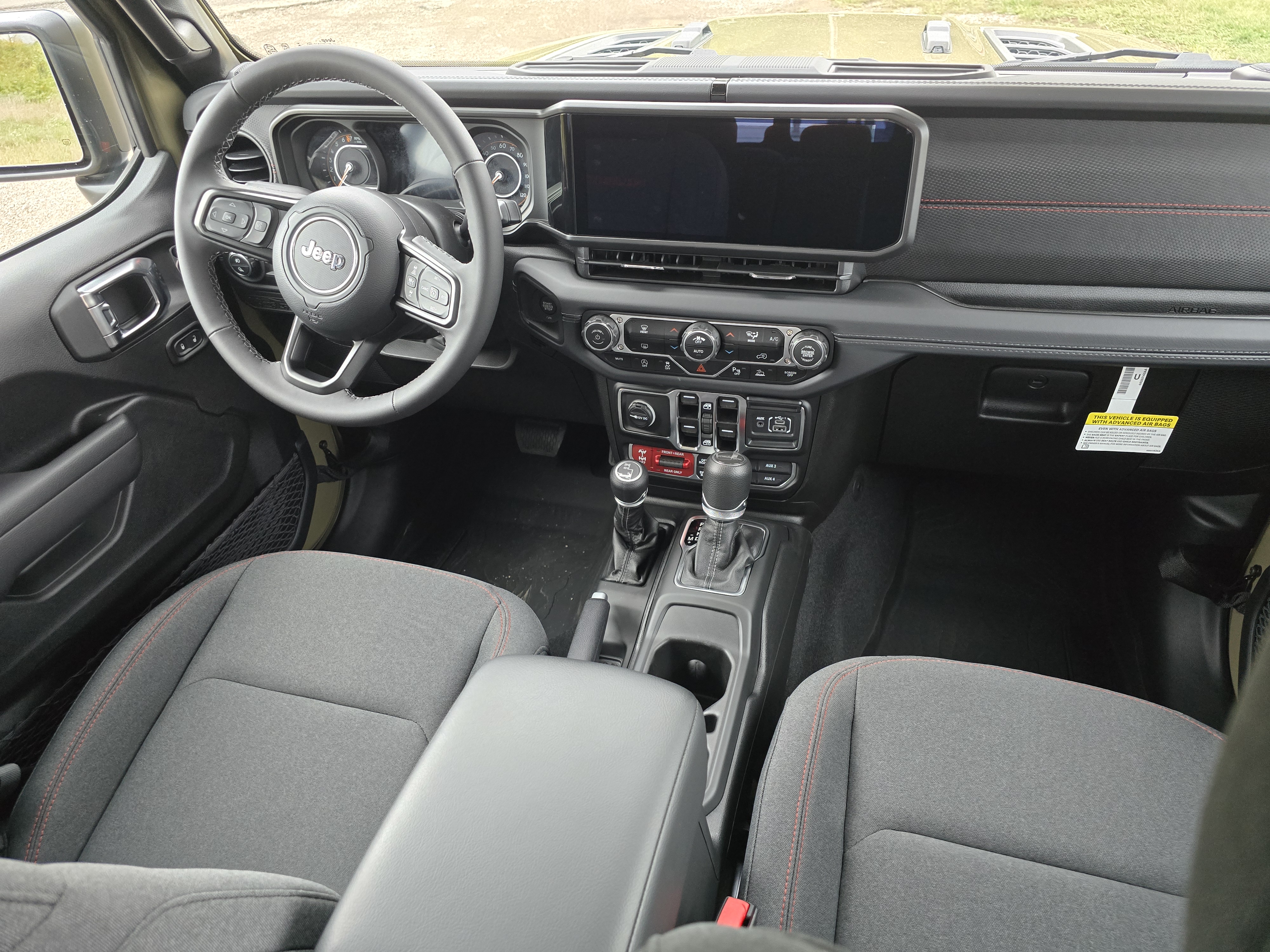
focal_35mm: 23
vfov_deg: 58.9
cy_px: 476
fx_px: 844
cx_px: 635
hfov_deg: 73.9
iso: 800
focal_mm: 6.3
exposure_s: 1/120
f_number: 1.7
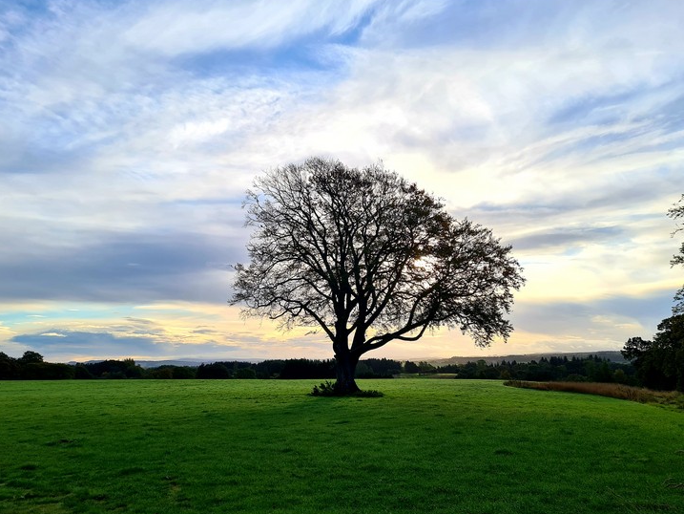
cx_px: 318
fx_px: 573
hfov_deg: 61.6
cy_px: 280
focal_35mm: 29
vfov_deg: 48.2
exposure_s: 1/2500
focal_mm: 5.4
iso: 50
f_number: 1.8
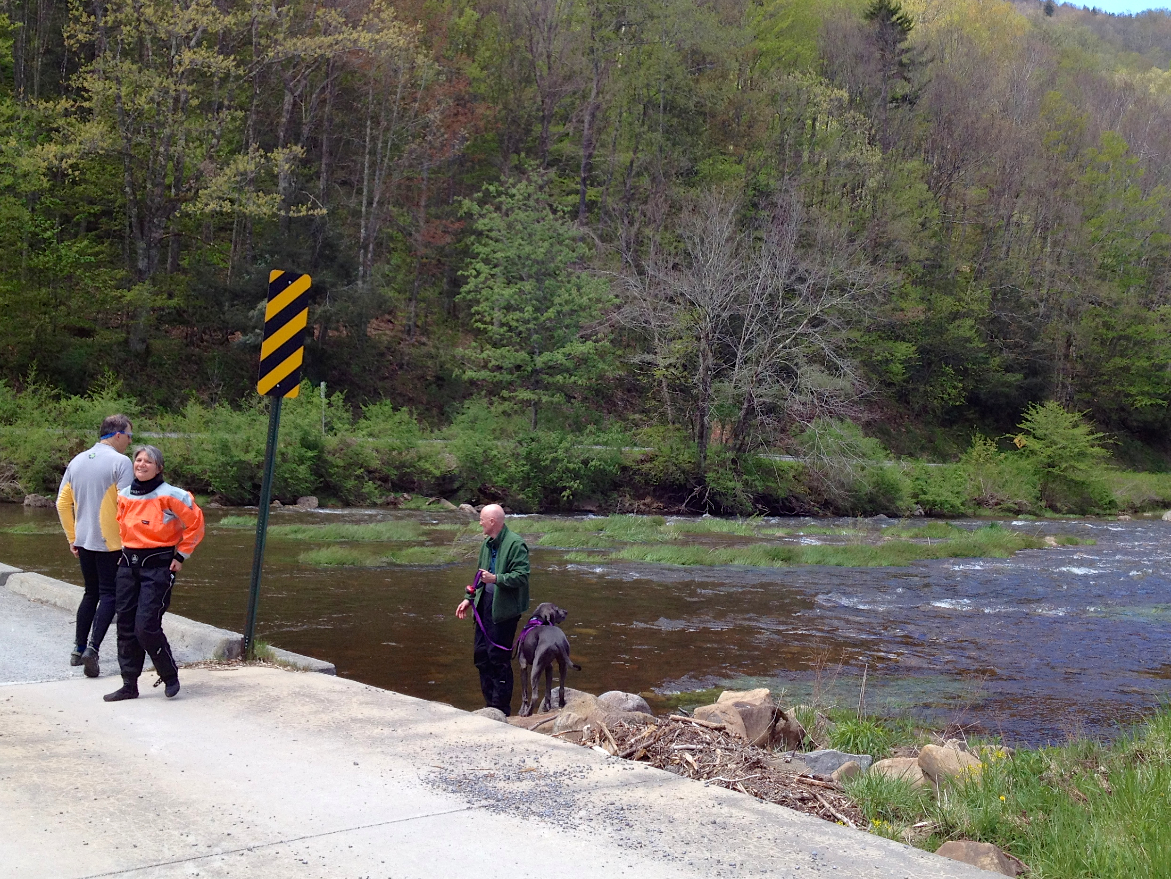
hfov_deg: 41.2
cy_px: 360
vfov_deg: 31.5
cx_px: 630
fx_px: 1556
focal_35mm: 46
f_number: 2.4
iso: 50
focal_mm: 4.28
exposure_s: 1/593
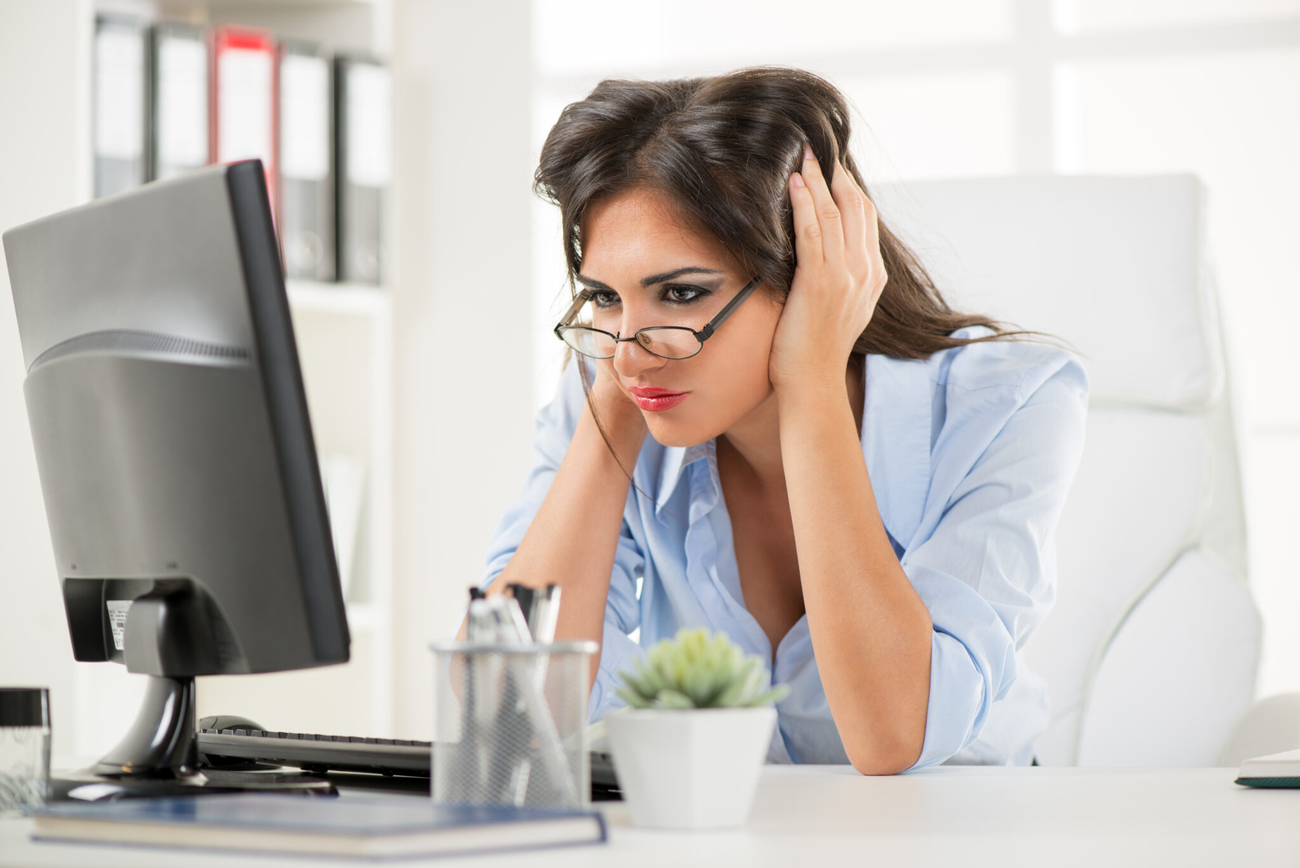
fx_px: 3793
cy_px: 434
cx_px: 650
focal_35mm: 105
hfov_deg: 19.4
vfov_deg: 13.1
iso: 100
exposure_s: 1/125
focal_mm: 105
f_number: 4
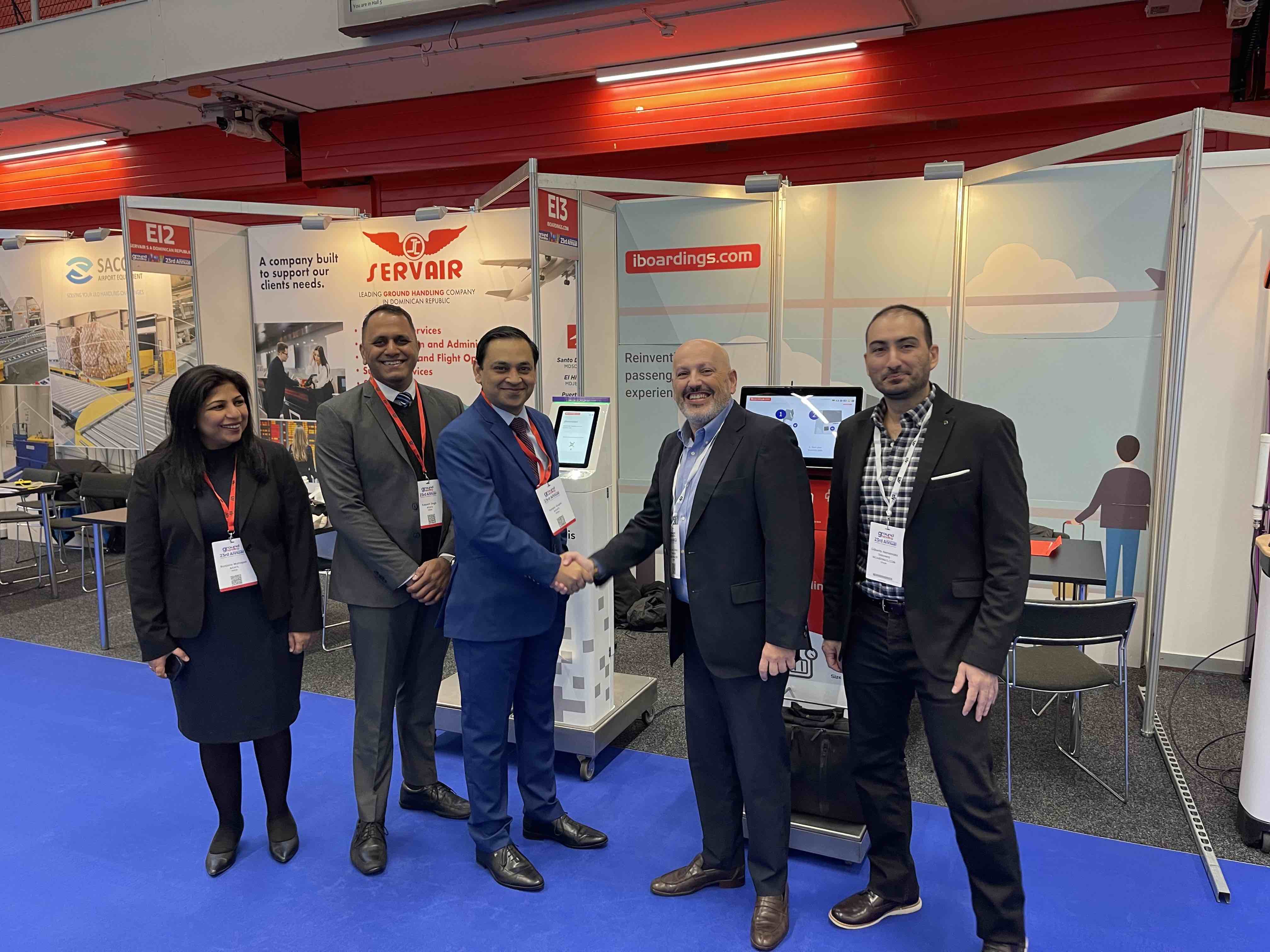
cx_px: 635
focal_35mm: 26
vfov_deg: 53.1
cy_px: 476
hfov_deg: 67.3
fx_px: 954
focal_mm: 5.1
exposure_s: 1/50
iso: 125
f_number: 1.6
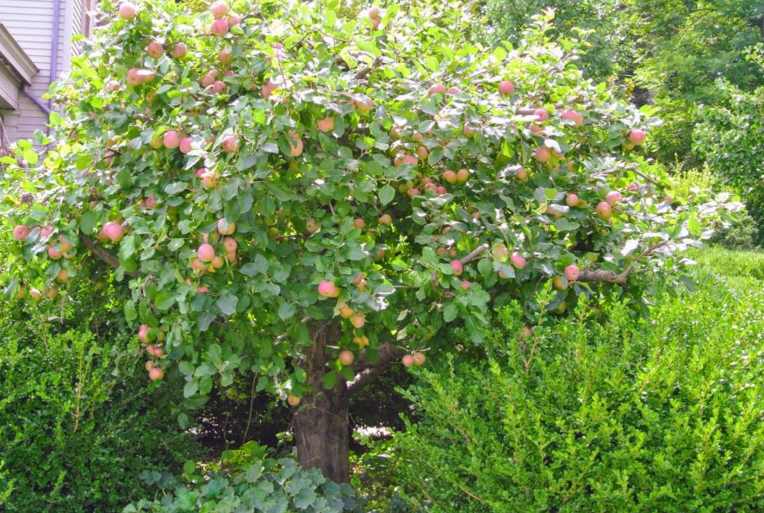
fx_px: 1276
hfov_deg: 33.3
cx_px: 347
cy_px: 223
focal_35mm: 60
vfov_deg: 22.7
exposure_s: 1/80
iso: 100
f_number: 4.8
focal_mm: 19.6
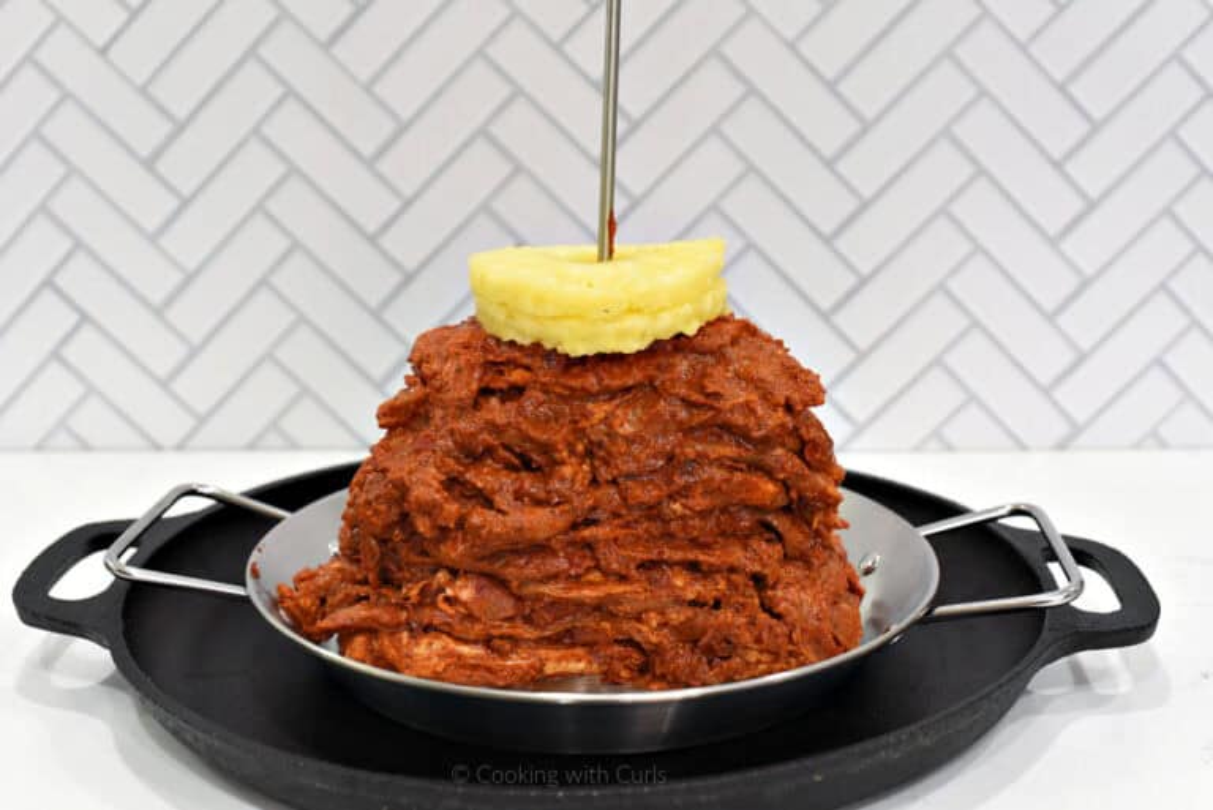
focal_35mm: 50
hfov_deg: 39.6
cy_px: 405
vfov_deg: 27.0
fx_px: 1686
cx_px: 606
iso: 3200
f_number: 6.3
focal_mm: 50
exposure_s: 1/100
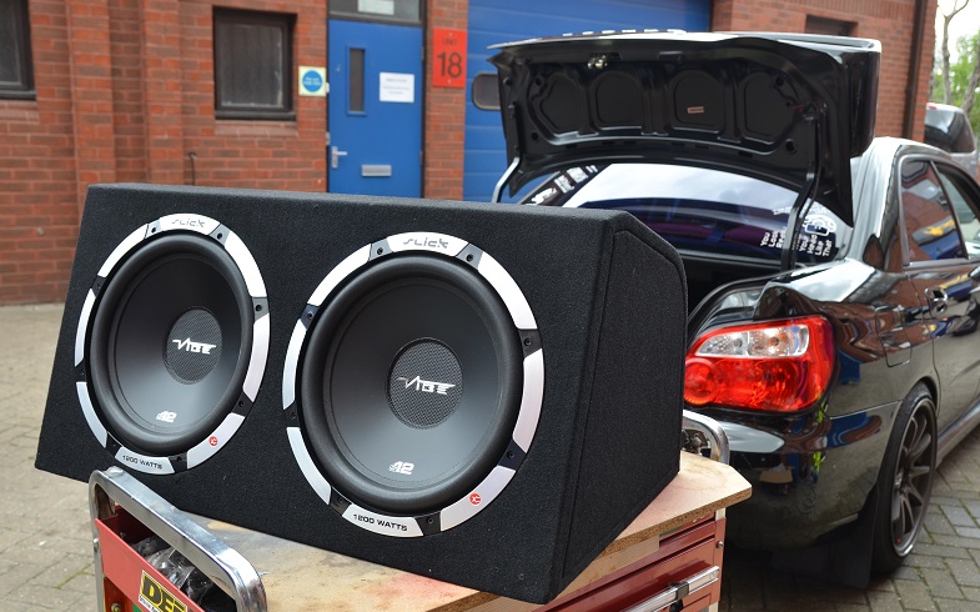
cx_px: 533
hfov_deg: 55.3
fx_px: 934
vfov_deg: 36.2
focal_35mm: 35
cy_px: 312
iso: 200
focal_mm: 20
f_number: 5
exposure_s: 1/100
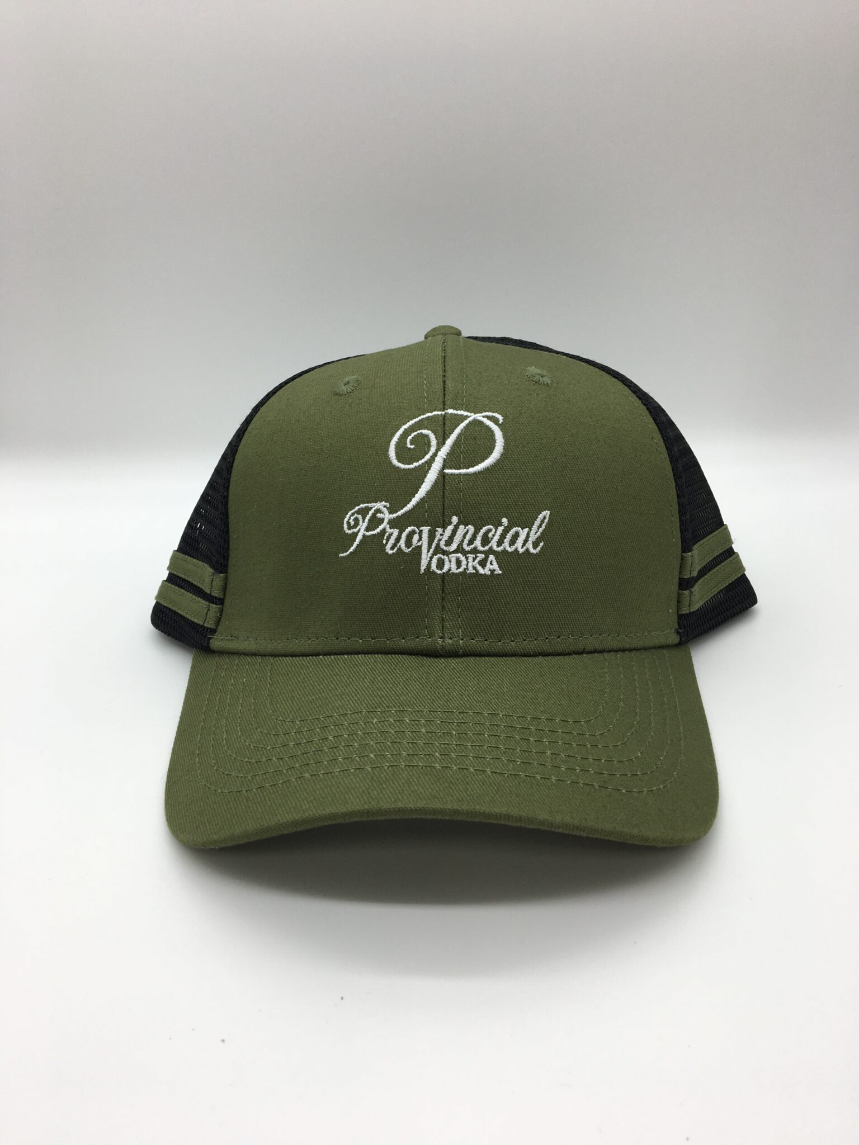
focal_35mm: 29
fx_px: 960
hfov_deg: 48.2
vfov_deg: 61.7
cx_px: 430
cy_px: 572
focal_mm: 4.15
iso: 25
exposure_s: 1/175
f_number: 2.2
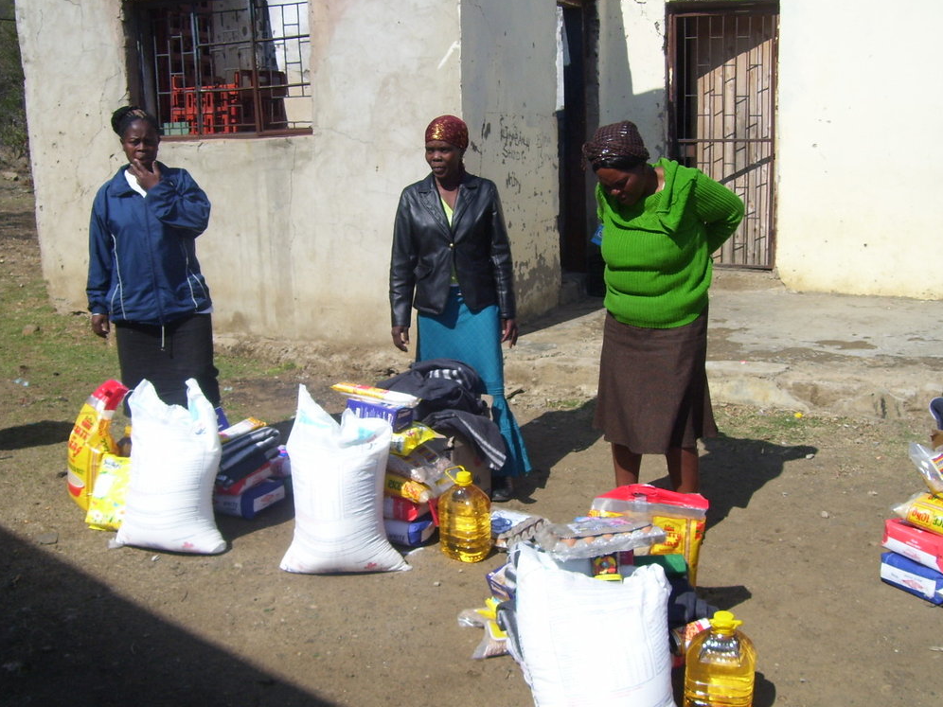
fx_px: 1008
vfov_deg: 38.7
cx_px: 466
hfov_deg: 50.1
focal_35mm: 37
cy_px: 359
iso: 80
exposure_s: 1/750
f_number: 4.8
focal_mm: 6
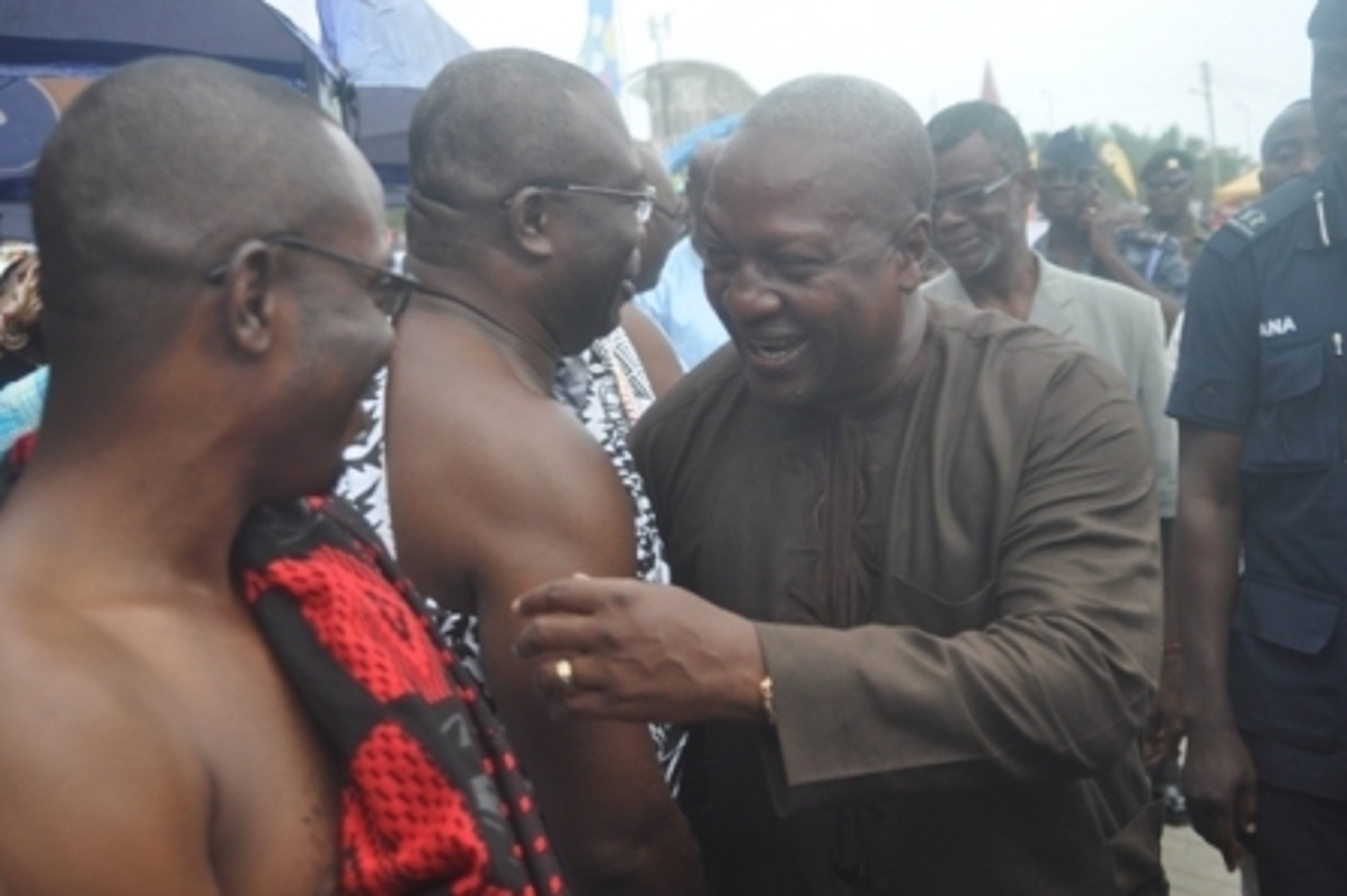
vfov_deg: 31.8
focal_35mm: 42
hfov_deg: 46.4
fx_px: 1570
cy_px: 448
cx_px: 674
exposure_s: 1/320
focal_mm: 28
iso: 200
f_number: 3.5
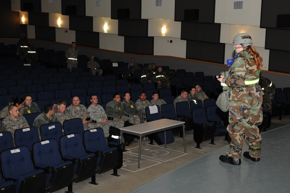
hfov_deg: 48.5
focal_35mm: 40
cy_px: 96
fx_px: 322
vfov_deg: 33.4
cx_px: 145
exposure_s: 1/125
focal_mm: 40
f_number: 4
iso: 800
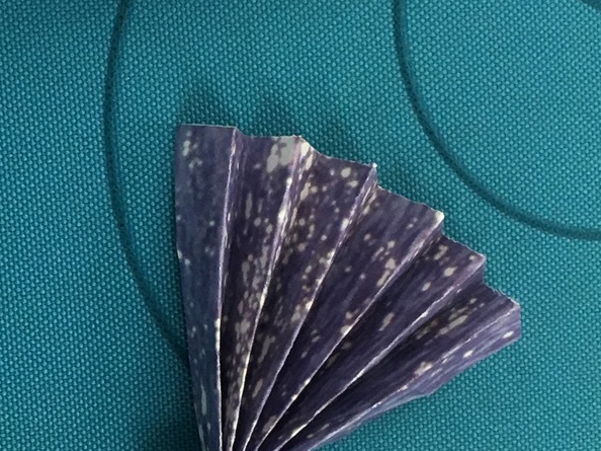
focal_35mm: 100
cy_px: 329
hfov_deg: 19.2
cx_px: 26
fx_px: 1735
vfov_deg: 14.7
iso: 40
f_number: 2.2
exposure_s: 1/30
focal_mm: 4.15
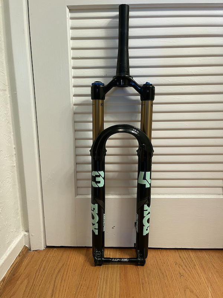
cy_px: 149
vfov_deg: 67.3
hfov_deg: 53.1
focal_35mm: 26
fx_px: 223
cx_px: 112
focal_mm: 5.1
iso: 100
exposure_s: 1/60
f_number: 1.6
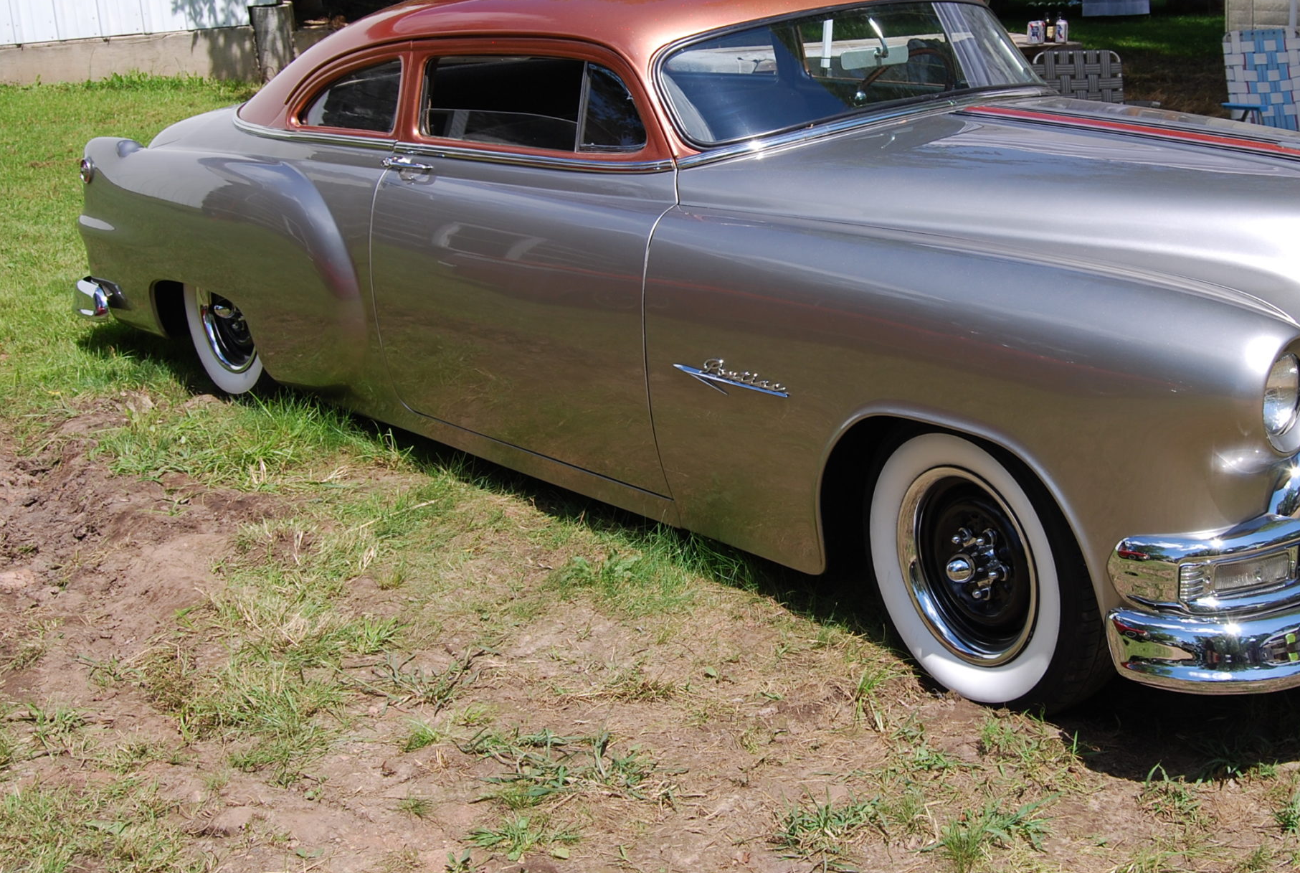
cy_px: 348
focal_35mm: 49
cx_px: 836
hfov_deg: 40.1
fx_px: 1762
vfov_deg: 27.7
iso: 100
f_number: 8
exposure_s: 1/250
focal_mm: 23
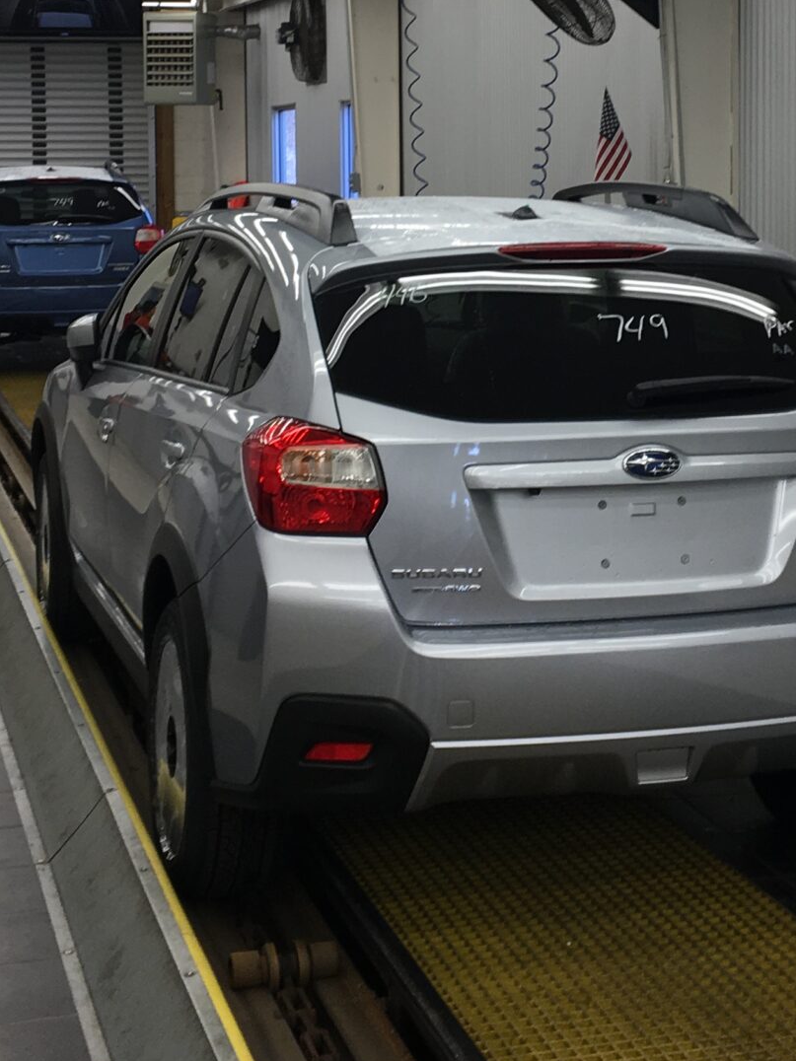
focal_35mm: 69
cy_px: 250
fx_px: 2116
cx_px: 457
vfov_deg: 27.7
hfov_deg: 21.3
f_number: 2.2
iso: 32
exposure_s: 1/120
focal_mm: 4.15
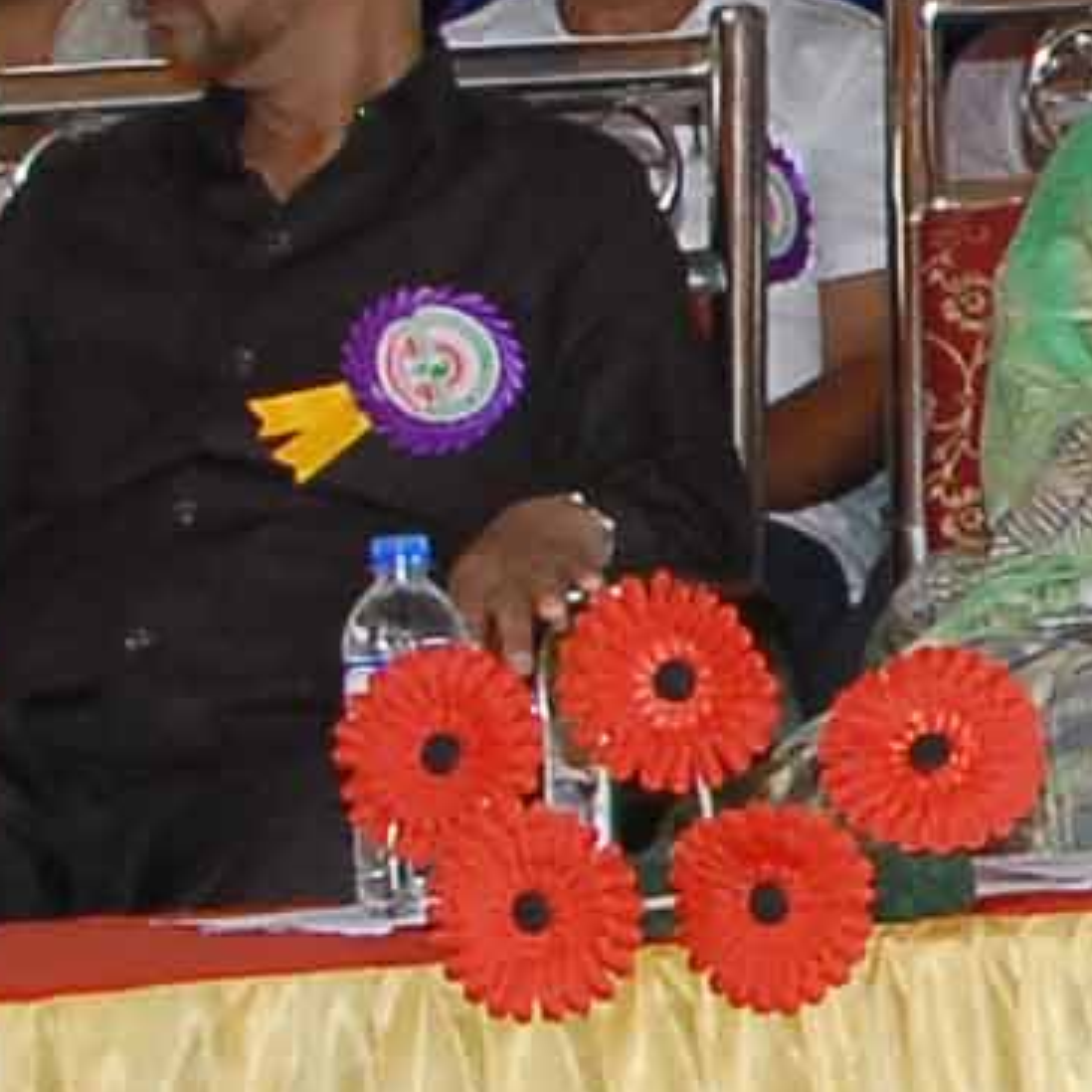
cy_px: 125
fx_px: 10118
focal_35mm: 284
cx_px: 2966
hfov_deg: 5.8
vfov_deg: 6.2
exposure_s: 1/160
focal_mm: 21
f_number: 5.6
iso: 400
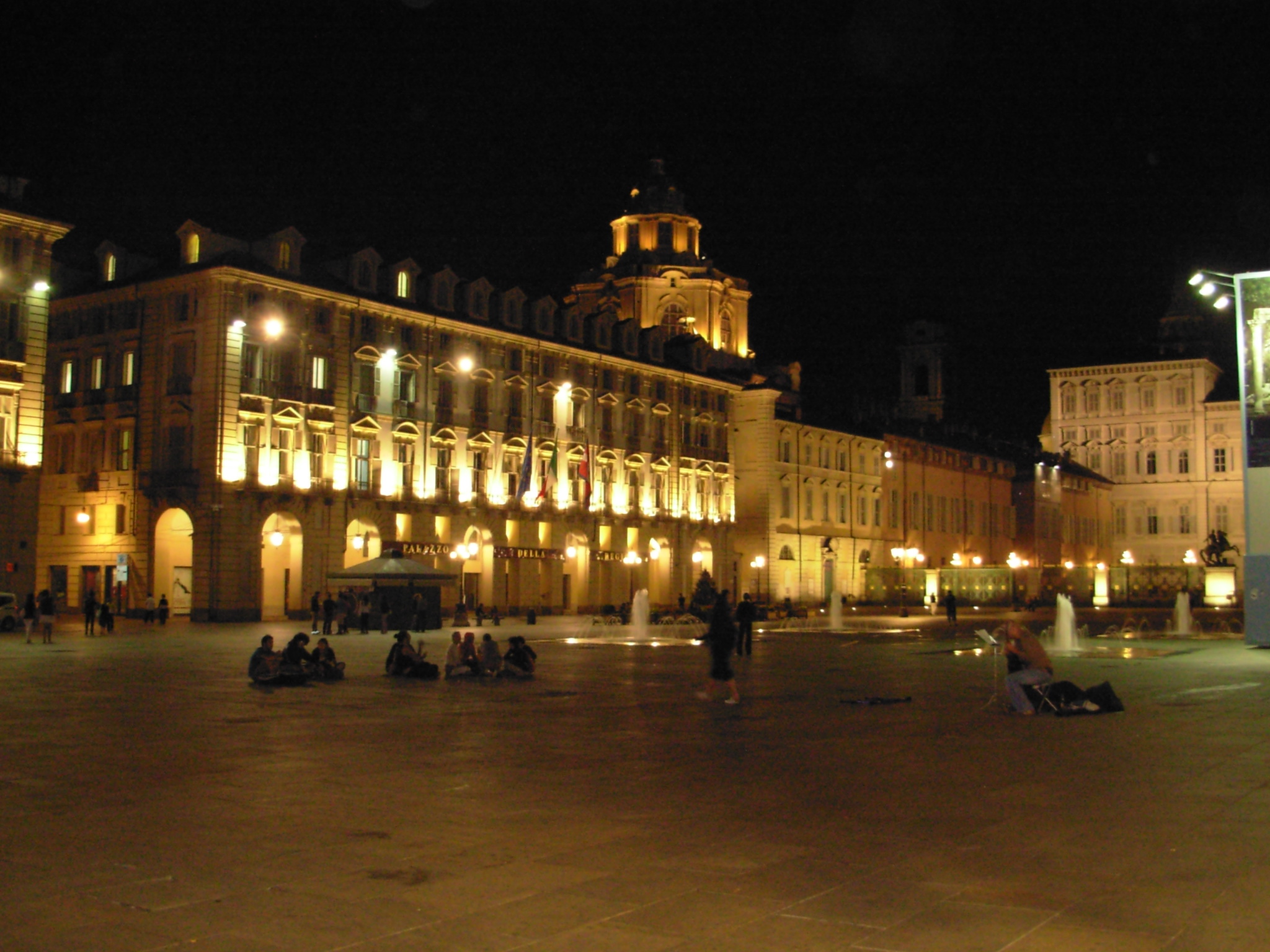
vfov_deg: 37.7
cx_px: 635
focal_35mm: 38
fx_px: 1394
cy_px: 476
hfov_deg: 49.0
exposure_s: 1/10.7
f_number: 2.9
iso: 200
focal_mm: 6.3
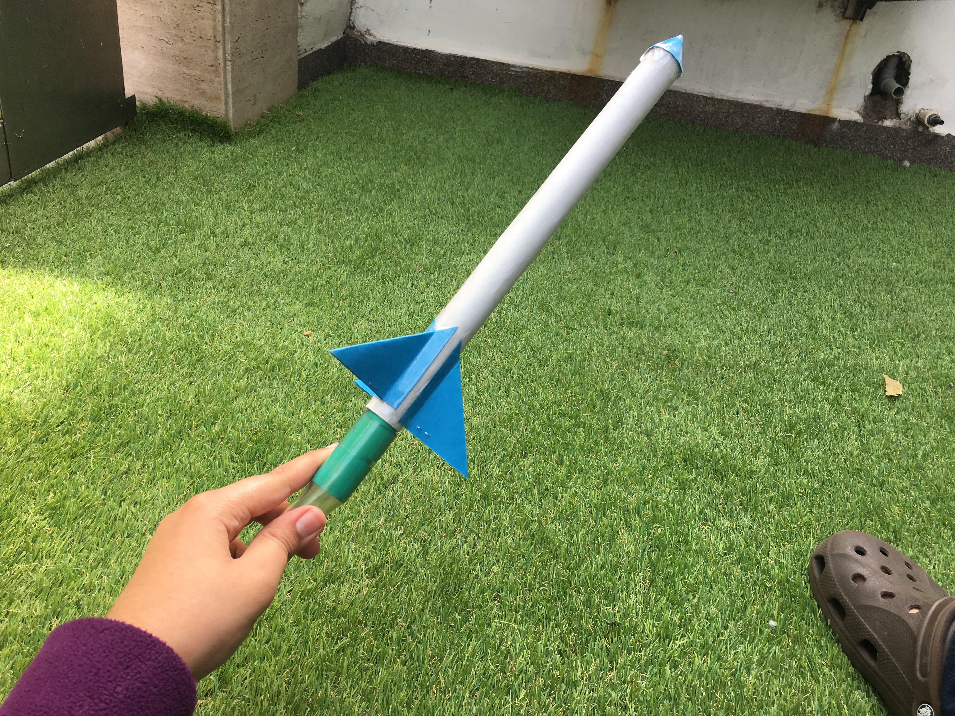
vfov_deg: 48.2
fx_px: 800
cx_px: 478
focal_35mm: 29
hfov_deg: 61.7
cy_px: 358
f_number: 2.2
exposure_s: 1/177
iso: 25
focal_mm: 4.15
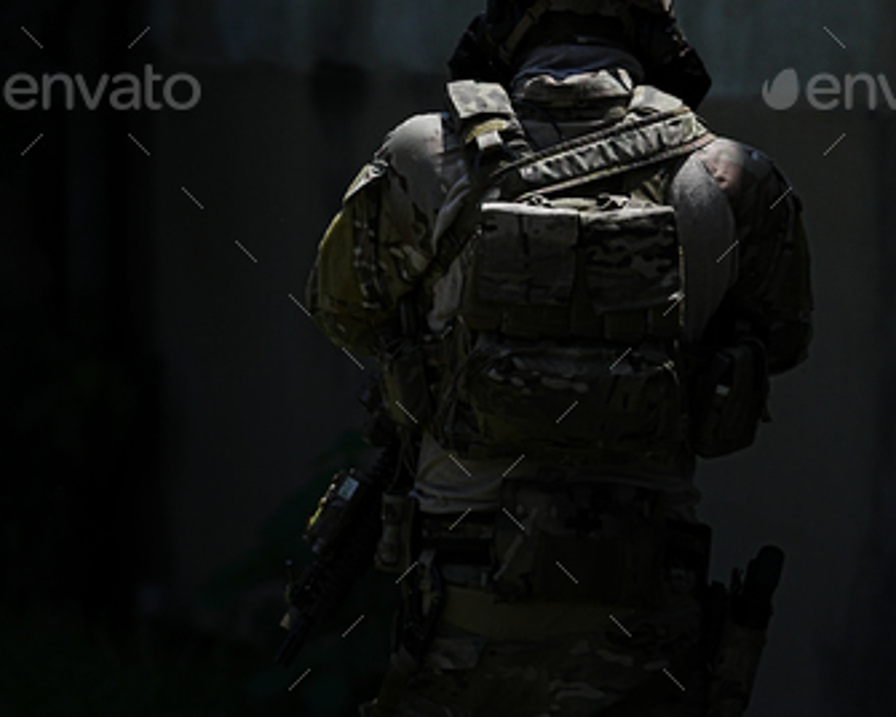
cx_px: 473
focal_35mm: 248
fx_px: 6576
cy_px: 215
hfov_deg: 7.8
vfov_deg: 6.2
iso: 100
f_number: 4
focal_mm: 150
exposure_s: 1/5814
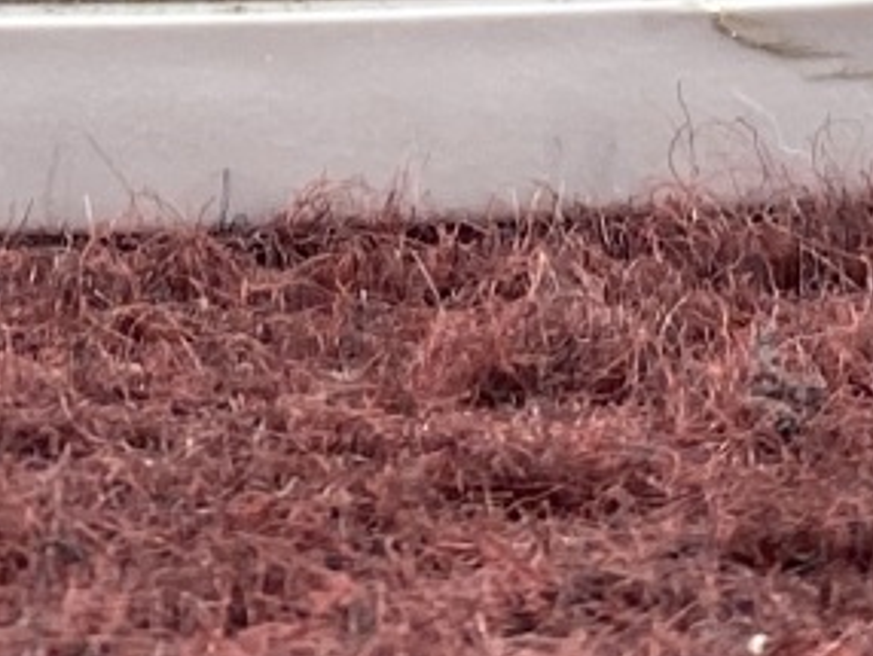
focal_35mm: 186
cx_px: -64
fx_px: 4695
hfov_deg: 10.5
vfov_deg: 7.3
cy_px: -1129
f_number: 1.8
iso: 64
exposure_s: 1/60
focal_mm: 4.25
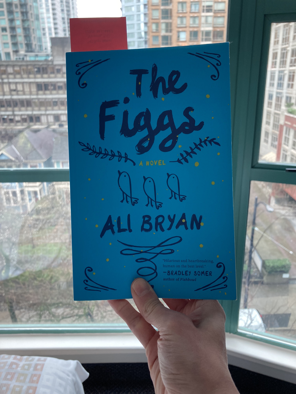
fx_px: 319
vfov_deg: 63.4
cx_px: 148
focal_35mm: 28
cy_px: 197
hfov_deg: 49.7
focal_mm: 3.99
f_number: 1.8
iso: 80
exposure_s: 1/83
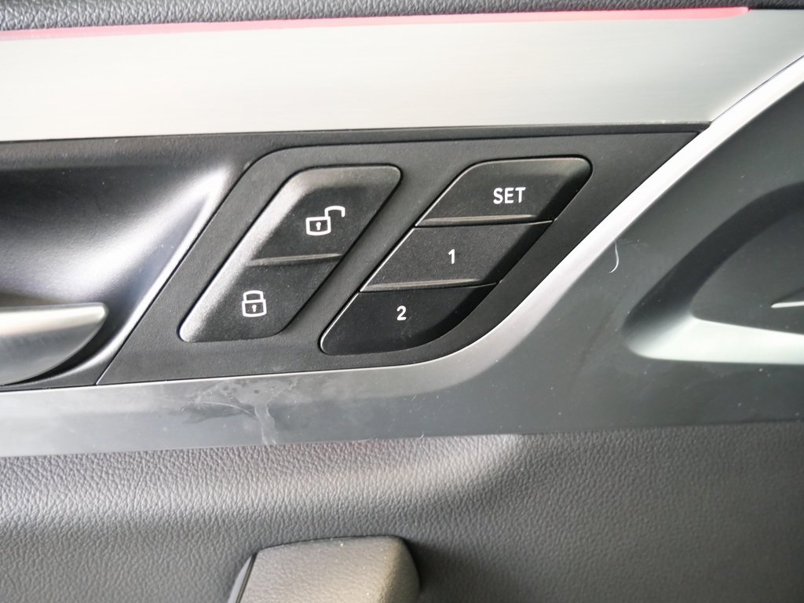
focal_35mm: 30
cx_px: 402
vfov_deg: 46.8
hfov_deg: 60.0
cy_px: 302
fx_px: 697
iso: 3200
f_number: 3.7
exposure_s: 1/10
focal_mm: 15
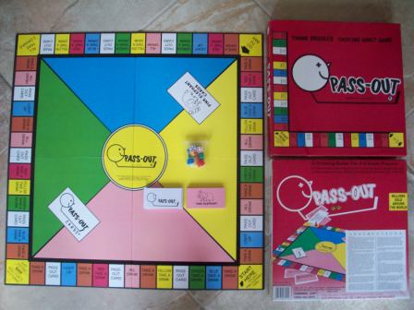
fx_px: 443
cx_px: 207
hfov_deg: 50.1
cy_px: 155
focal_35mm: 37
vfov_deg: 38.7
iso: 160
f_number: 2.8
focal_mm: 6.2
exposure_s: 1/45
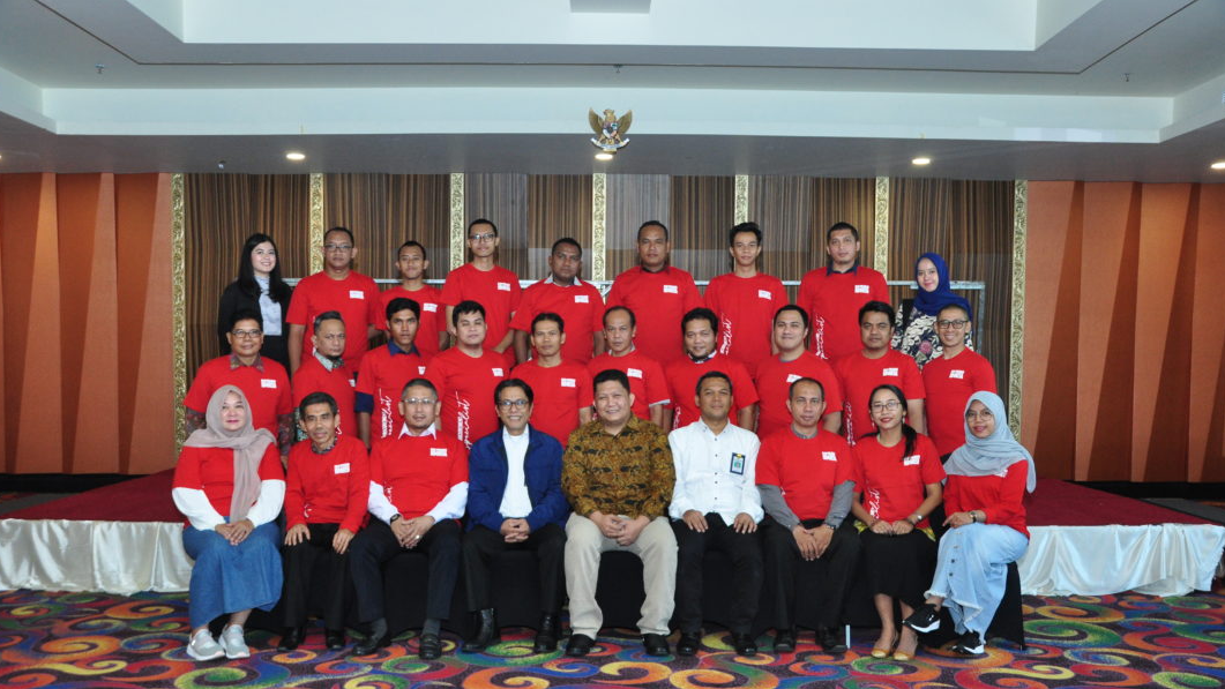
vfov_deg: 35.1
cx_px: 607
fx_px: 1089
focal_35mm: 34
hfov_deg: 58.7
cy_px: 394
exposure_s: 1/60
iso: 1000
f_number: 5.6
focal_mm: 21
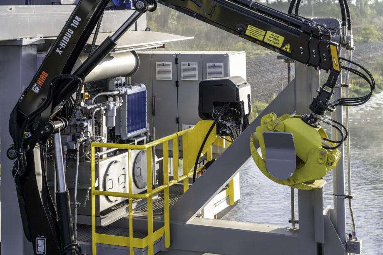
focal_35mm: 70
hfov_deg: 28.9
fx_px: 744
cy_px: 128
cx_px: 192
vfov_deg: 19.4
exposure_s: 1/800
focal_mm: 70
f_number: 5
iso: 200
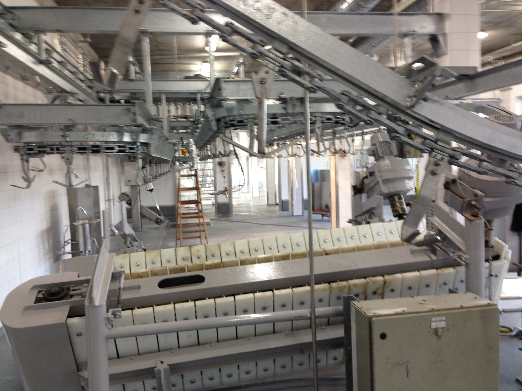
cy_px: 196
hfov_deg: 55.4
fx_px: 498
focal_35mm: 33
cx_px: 261
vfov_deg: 42.9
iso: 80
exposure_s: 1/20
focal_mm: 4.13
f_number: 2.4
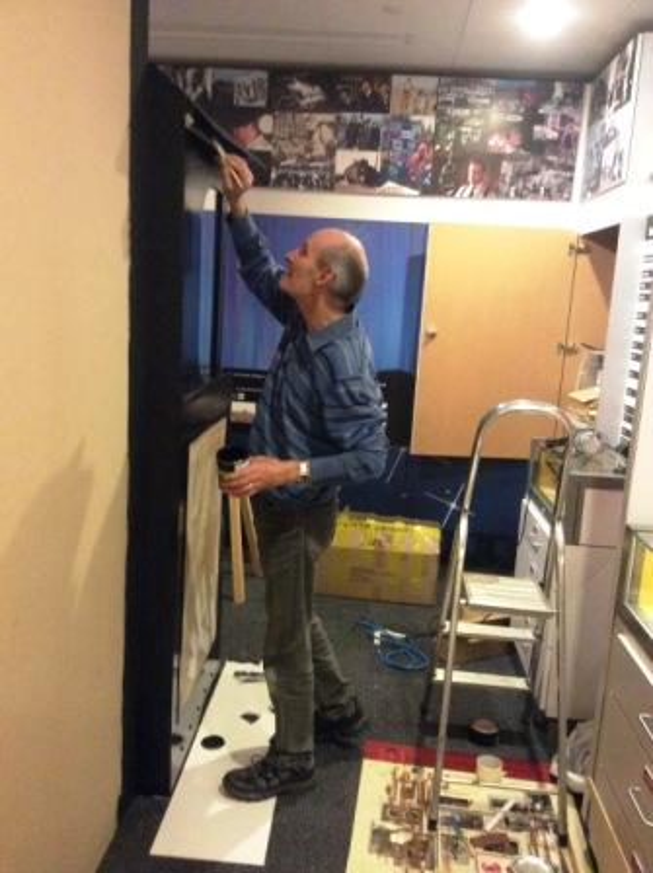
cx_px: 326
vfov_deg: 56.9
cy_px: 436
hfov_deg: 44.1
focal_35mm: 32
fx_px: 806
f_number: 2.4
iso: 400
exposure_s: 1/17
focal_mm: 3.3
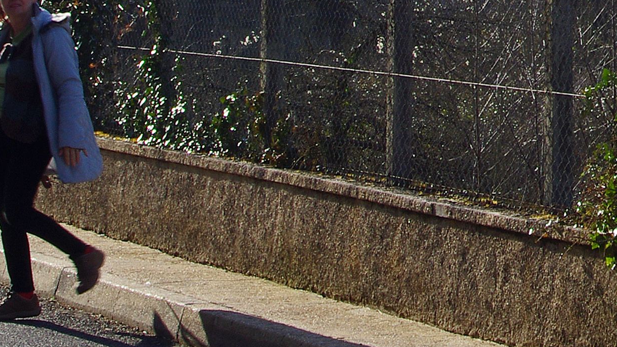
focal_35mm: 220
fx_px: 3600
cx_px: 1075
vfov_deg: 5.4
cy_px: -445
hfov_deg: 9.4
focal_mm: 35
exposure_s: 1/125
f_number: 14
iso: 200
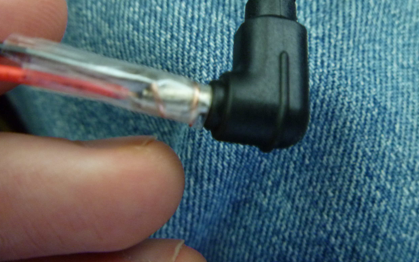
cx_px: 205
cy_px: 103
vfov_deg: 33.5
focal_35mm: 38
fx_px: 434
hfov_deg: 51.5
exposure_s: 1/8
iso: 400
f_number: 3.5
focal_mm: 6.3
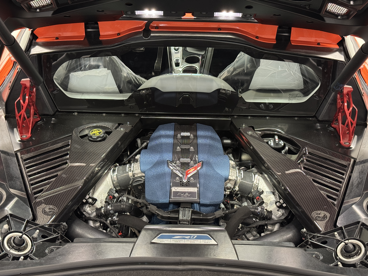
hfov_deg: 39.7
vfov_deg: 30.3
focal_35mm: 48
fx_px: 510
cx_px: 184
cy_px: 138
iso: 320
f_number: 1.78
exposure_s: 1/40
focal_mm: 6.76
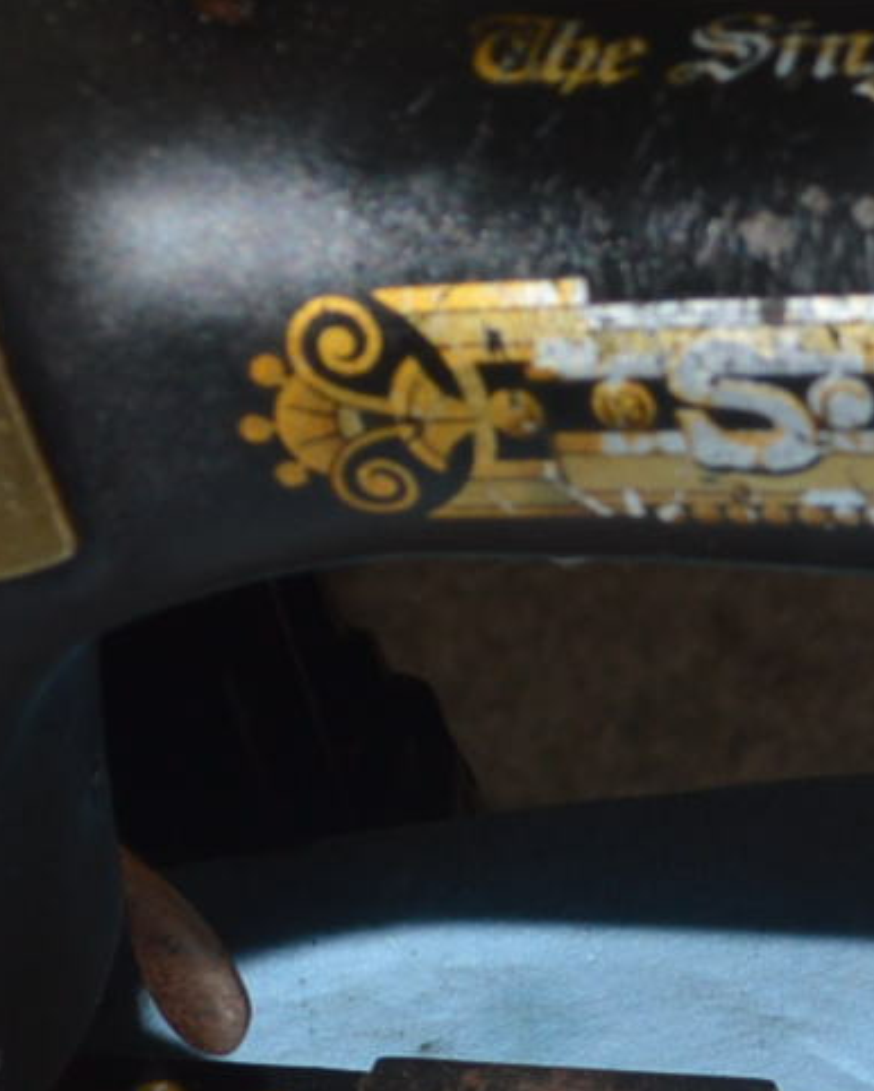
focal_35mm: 193
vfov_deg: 9.9
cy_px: 1170
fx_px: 6236
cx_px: 1725
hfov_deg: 7.7
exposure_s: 1/60
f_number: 8
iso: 100
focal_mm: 22
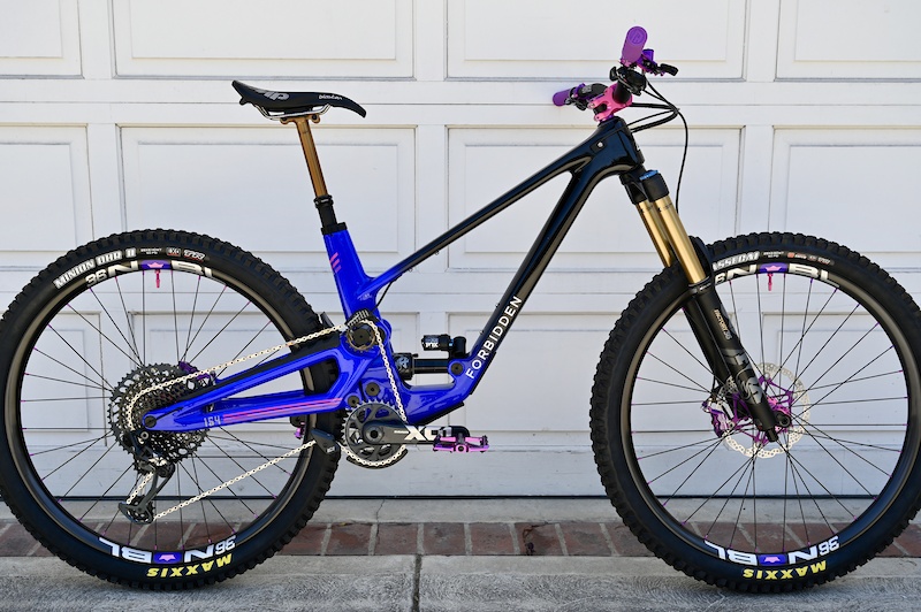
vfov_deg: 33.3
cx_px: 460
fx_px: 1022
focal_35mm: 40
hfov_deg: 48.5
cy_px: 306
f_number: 5
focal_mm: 40
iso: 100
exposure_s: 1/250
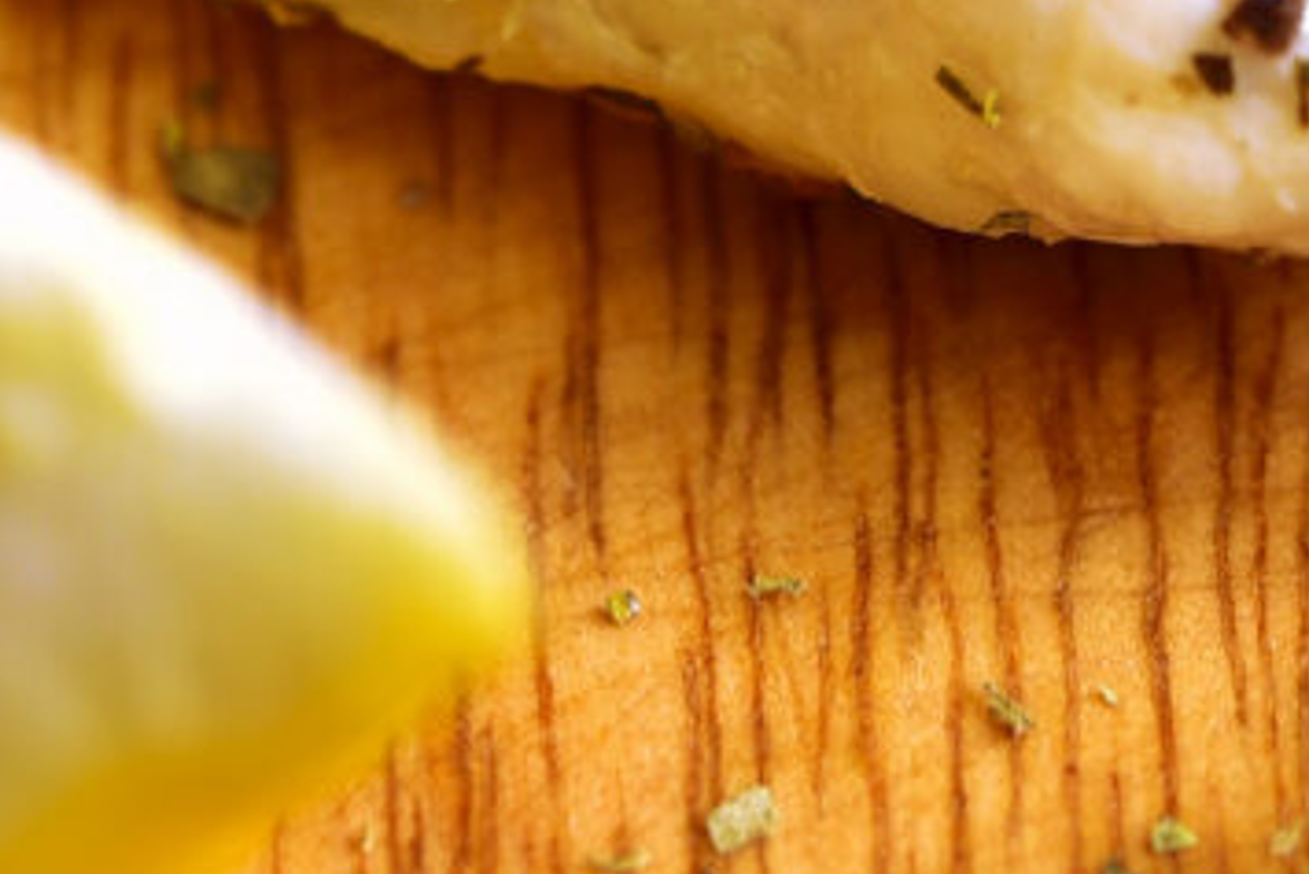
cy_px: -1333
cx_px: 1117
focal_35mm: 346
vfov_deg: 3.9
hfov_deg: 5.9
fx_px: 12585
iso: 200
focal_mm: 60
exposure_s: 1/6
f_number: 6.3
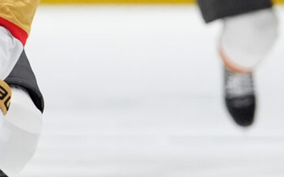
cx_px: -129
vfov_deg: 1.6
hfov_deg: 2.5
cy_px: 39
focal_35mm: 830
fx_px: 6422
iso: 3200
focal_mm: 192
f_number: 3.5
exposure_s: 1/1600
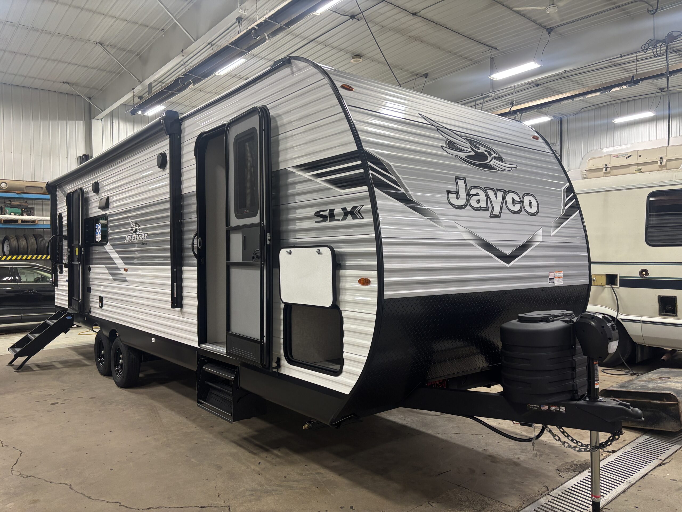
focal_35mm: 26
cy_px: 256
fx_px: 512
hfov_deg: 67.3
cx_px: 341
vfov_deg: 53.1
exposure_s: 1/60
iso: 125
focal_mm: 5.96
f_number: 1.6
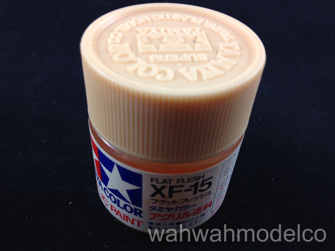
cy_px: 126
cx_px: 168
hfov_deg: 55.4
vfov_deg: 42.9
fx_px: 319
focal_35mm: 33
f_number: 2.4
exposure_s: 1/24
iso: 50
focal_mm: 4.13
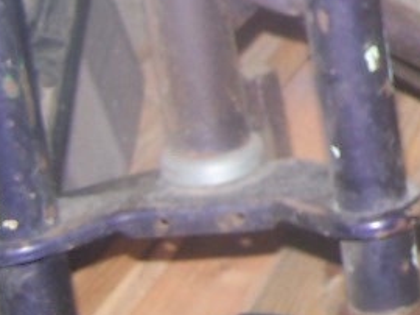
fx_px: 2049
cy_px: -221
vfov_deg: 8.5
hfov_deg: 10.6
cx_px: 877
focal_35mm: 169
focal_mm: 6.3
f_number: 2.8
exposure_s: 1/60
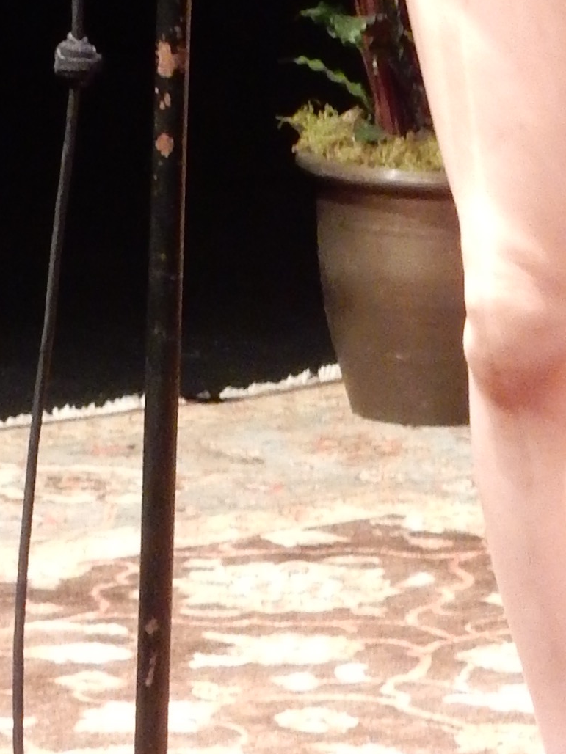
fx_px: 5864
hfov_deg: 5.5
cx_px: 454
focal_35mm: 269
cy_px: -606
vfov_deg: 7.2
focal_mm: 10.7
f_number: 4.5
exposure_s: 1/8
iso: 560
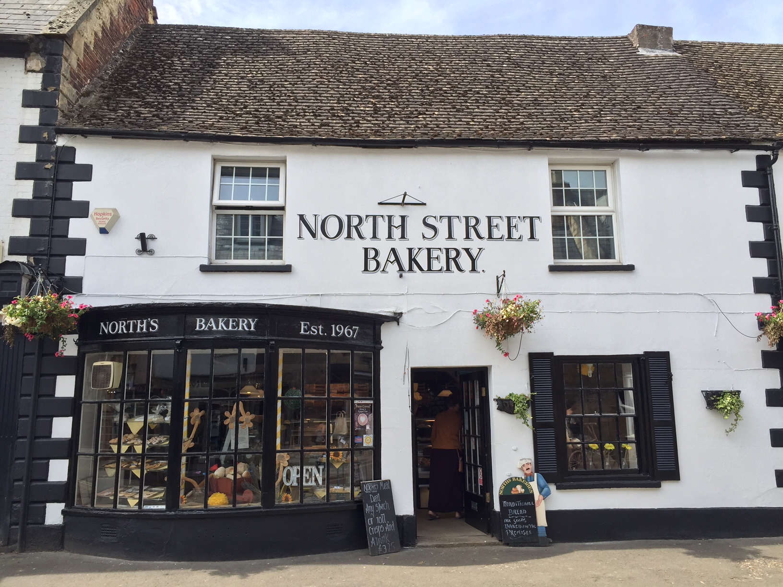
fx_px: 656
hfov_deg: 61.7
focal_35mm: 29
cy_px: 294
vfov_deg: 48.2
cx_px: 392
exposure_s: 1/807
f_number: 2.2
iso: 32
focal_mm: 4.15
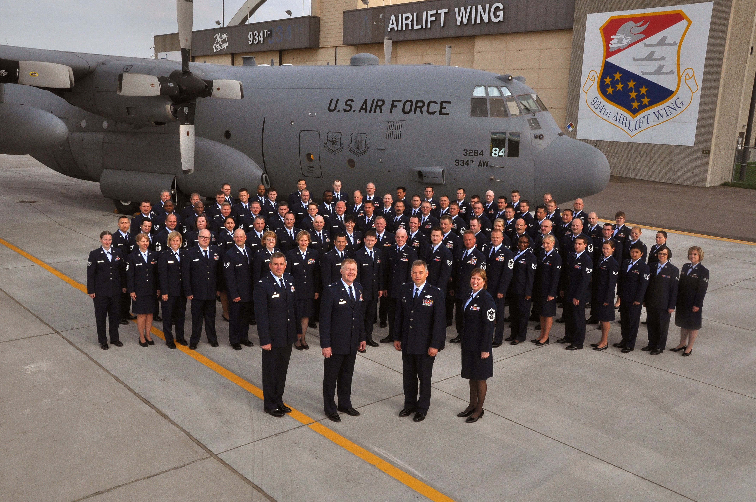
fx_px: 692
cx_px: 378
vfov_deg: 39.9
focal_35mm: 33
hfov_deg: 57.3
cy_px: 251
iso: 400
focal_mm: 22
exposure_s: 1/200
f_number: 22
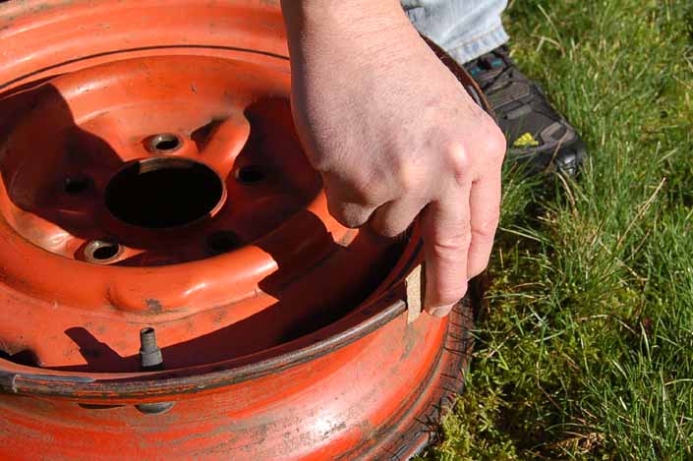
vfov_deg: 25.7
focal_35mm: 52
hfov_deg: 37.9
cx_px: 346
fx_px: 1010
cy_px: 230
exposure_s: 1/250
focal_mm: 35
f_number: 9
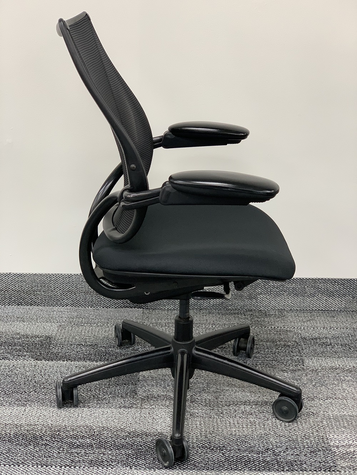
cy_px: 238
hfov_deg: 28.0
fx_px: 715
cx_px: 178
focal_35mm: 52
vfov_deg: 36.8
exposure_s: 1/60
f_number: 2.4
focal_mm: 6
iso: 100
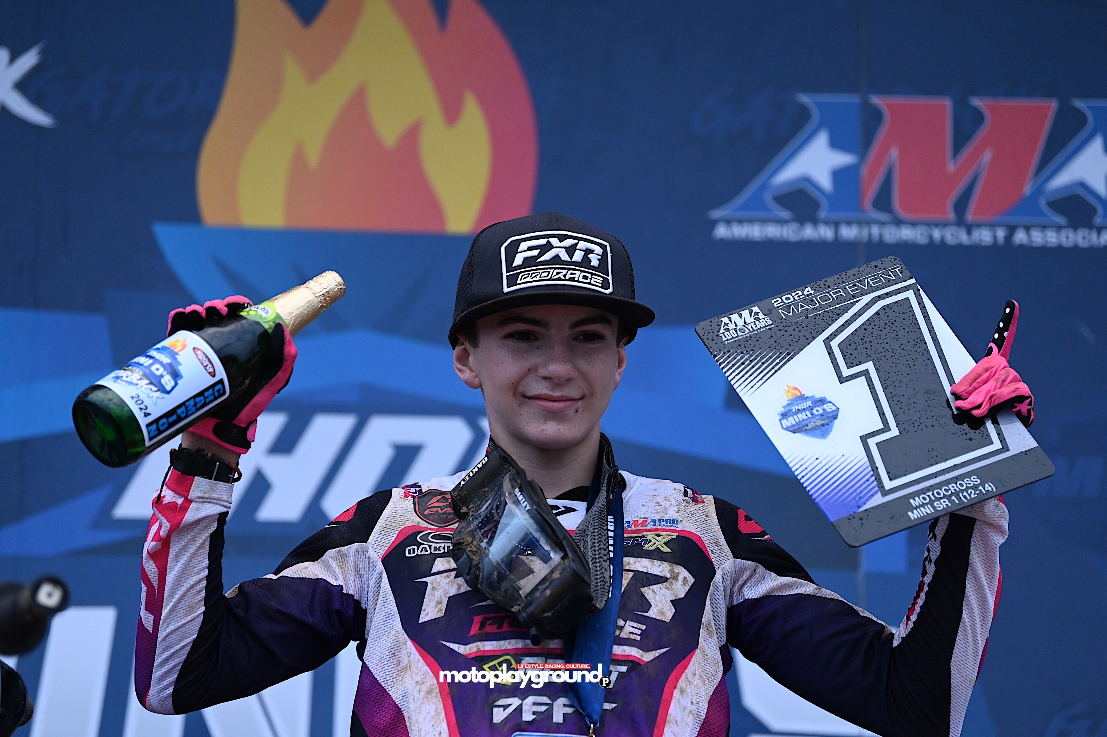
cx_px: 554
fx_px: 4763
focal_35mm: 155
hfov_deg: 13.3
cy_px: 368
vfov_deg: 8.8
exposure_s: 1/800
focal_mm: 155
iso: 3600
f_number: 2.8
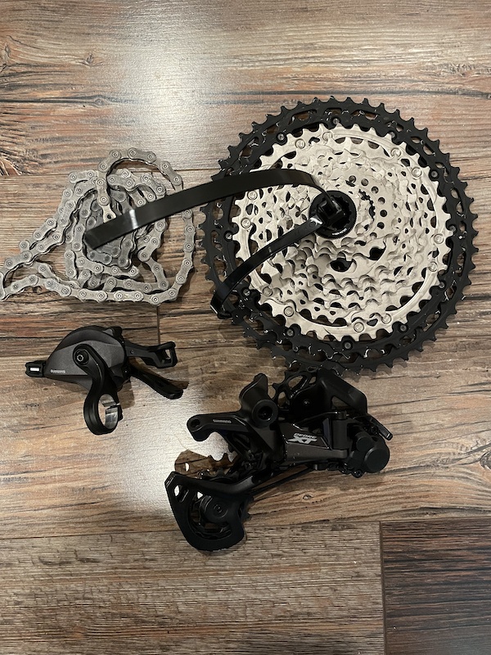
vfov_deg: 67.3
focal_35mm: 26
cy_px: 328
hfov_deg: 53.1
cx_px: 246
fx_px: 492
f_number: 1.6
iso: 400
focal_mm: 4.2
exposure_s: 1/60
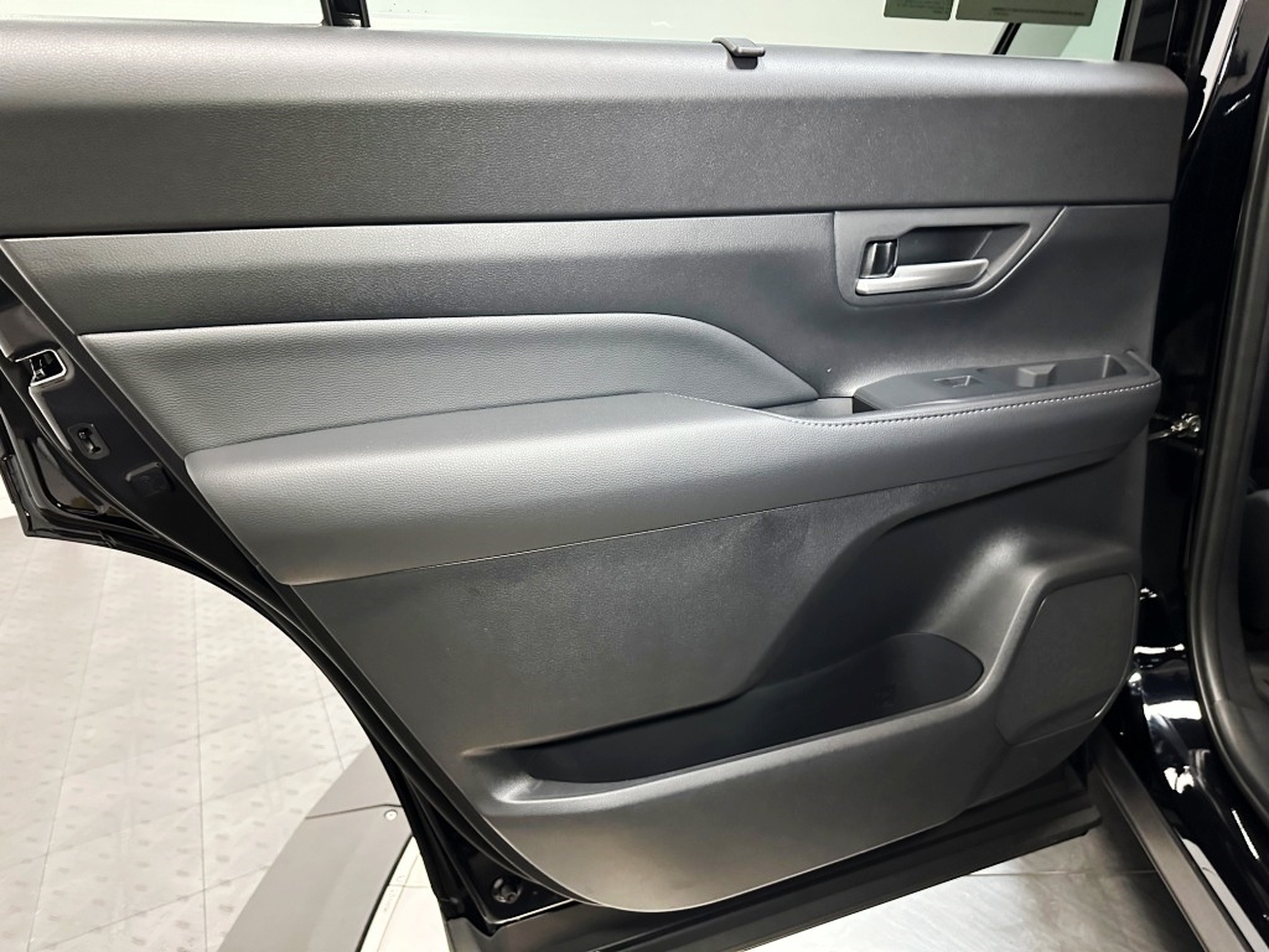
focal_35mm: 24
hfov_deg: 71.6
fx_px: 880
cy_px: 476
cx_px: 634
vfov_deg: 56.8
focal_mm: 6.86
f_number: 1.78
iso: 1000
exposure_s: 1/40
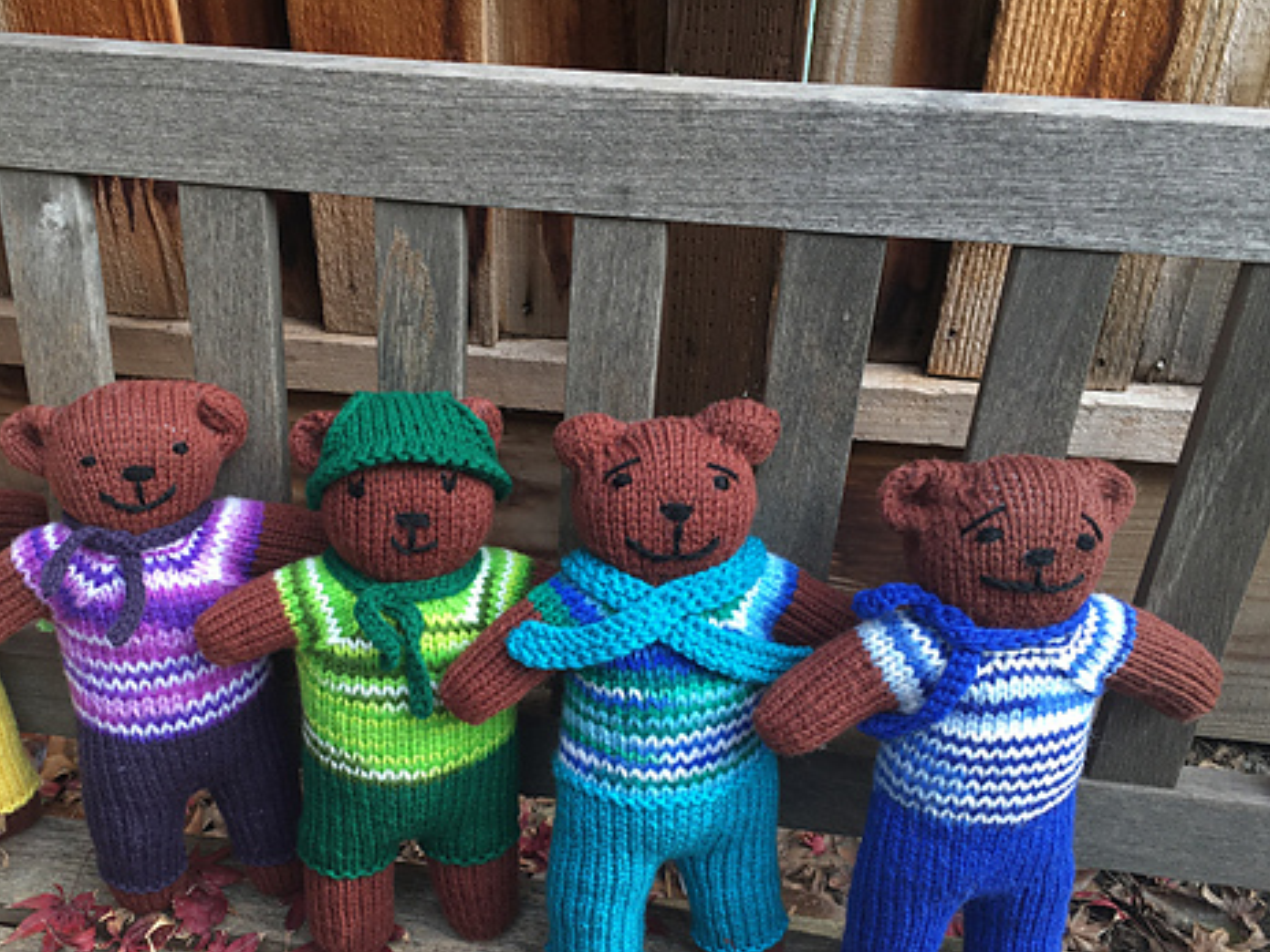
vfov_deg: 35.5
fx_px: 1468
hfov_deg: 46.4
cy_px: 648
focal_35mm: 40
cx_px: 482
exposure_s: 1/120
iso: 25
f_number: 2.2
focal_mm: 4.15
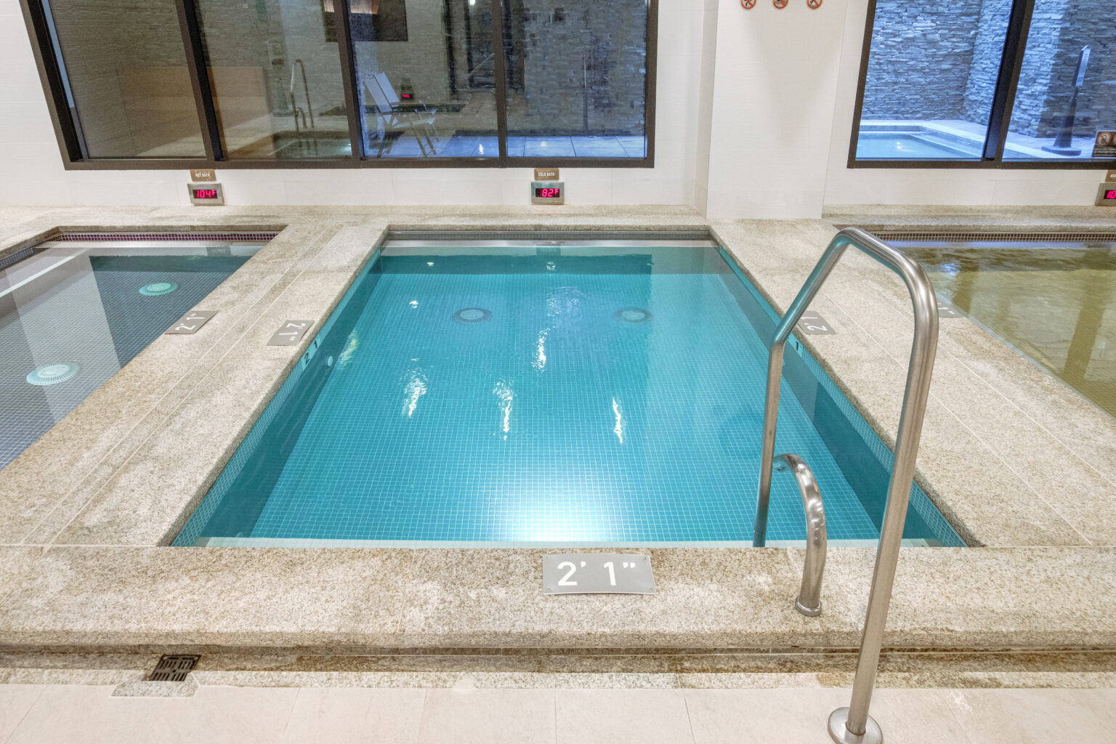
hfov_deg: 76.1
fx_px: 713
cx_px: 558
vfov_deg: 55.1
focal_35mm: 23
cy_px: 372
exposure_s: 1/8
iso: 1600
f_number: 10
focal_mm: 15
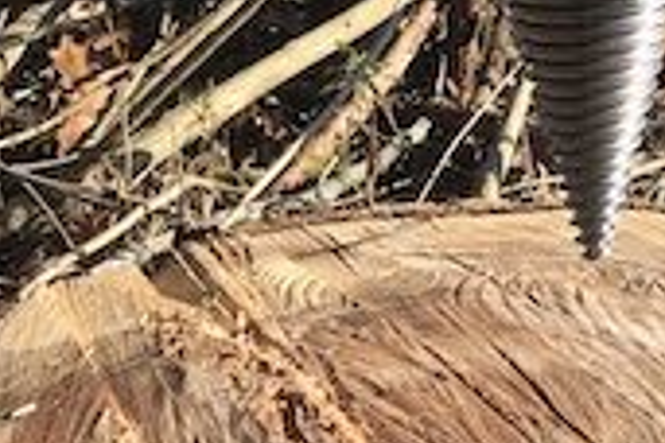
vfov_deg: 11.5
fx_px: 2198
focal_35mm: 119
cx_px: 731
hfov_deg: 16.7
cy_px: 122
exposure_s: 1/1182
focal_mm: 3.99
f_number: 1.8
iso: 20
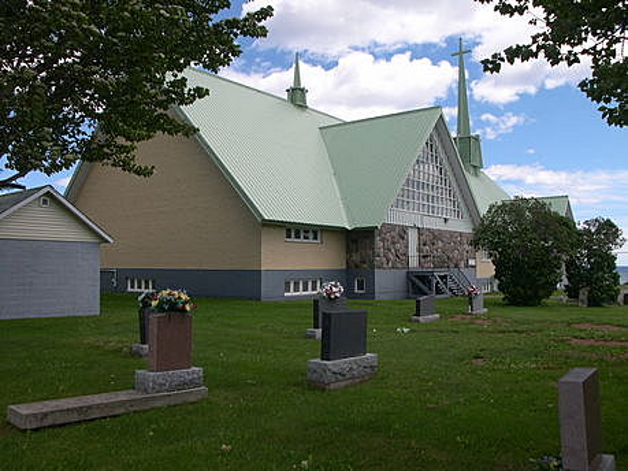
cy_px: 236
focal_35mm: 47
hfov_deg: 40.4
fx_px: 852
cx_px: 314
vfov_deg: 30.9
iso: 100
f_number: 8.4
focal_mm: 10.1
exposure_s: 1/141
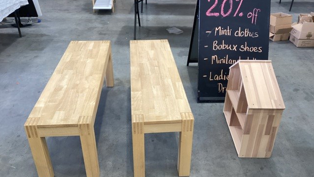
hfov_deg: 58.0
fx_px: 283
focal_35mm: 34
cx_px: 157
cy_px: 92
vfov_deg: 34.7
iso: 160
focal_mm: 3.3
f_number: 2.4
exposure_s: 1/50
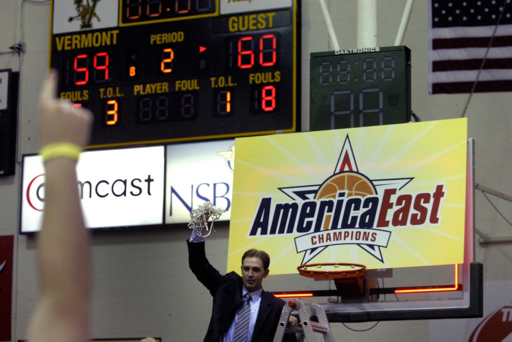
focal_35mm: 120
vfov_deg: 11.4
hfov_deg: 17.0
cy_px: 171
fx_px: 1708
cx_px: 256
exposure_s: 1/250
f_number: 3.5
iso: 1600
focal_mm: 80
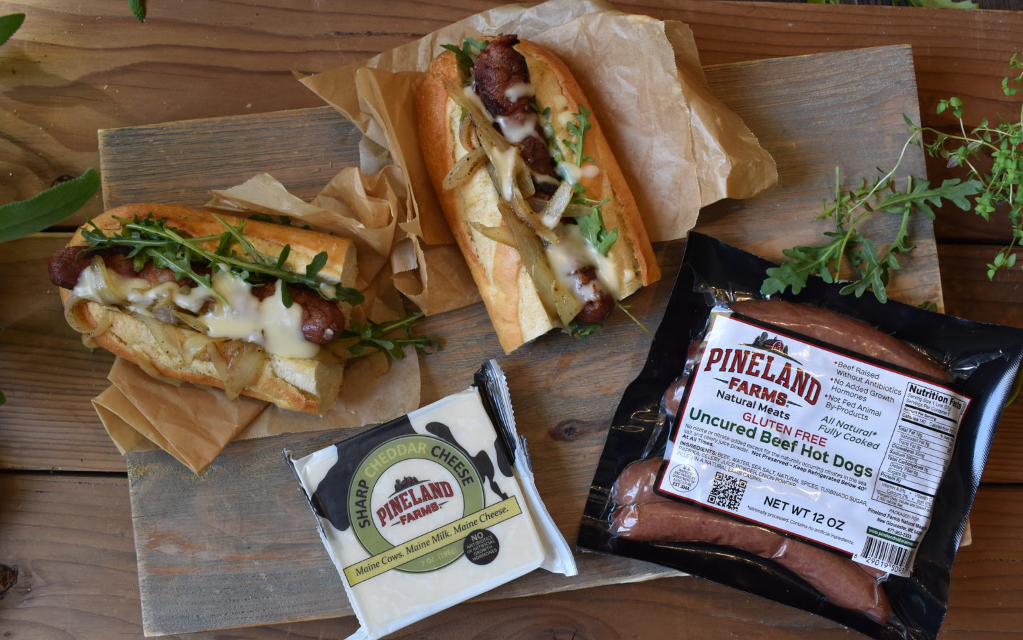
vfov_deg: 34.4
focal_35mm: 37
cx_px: 513
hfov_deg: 52.7
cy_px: 331
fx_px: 1032
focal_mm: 24
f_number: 7.1
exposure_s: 1/50
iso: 400
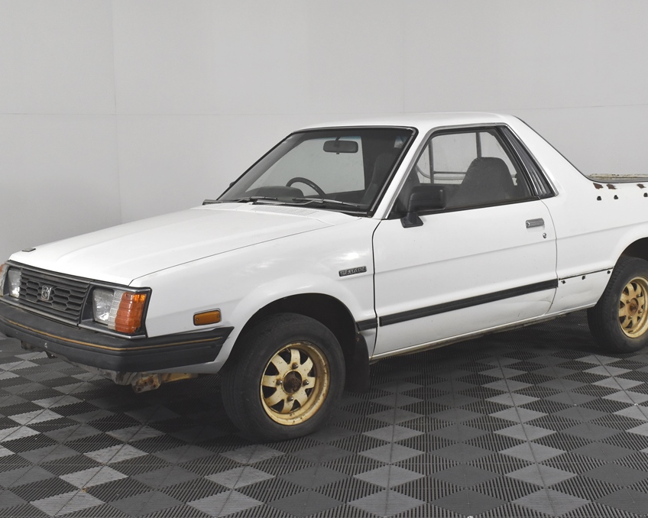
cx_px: 362
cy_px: 259
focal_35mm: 51
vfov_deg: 29.7
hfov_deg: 36.6
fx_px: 978
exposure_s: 1/400
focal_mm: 30
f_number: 10
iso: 1600
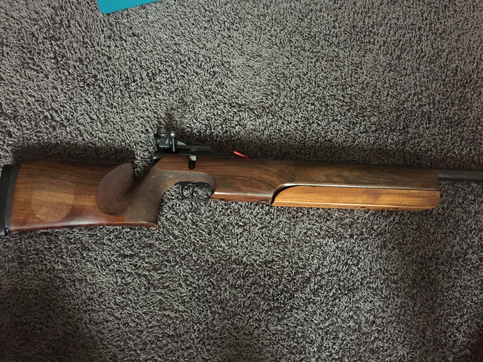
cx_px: 242
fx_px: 405
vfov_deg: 48.2
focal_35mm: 29
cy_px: 181
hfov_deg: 61.7
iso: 800
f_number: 2.2
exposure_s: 1/17
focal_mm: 4.15
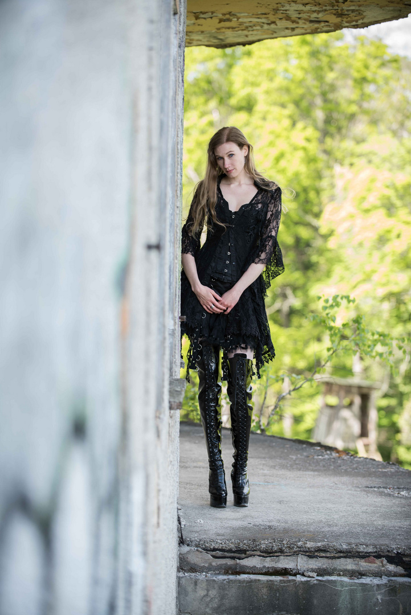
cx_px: 206
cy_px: 308
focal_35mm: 105
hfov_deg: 13.1
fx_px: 1796
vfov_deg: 19.4
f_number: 2.8
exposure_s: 1/250
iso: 200
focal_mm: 105
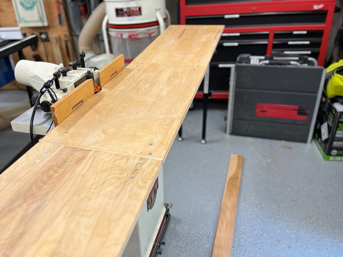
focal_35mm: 30
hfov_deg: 59.8
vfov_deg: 46.8
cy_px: 132
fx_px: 297
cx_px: 149
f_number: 1.6
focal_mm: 5.1
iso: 80
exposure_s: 1/103
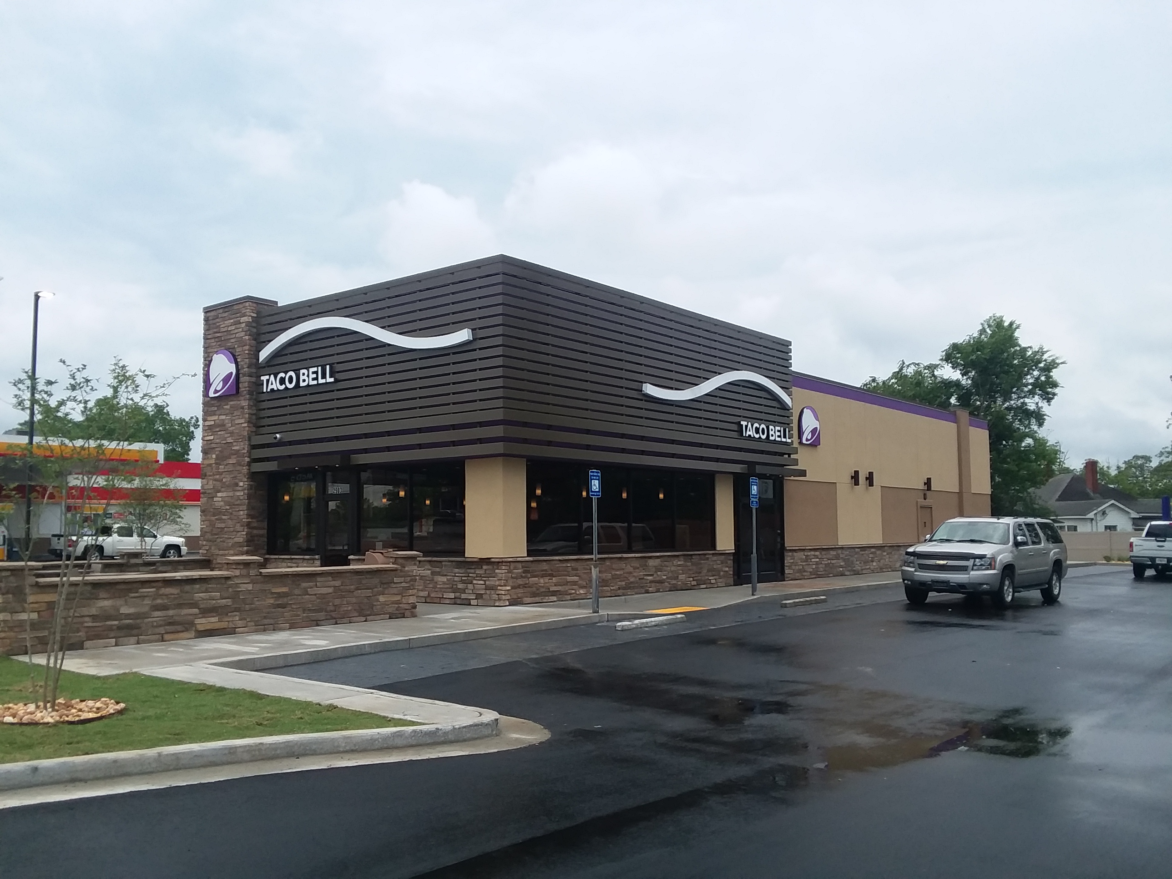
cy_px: 440
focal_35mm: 29
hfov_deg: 61.7
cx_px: 586
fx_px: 982
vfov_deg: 48.2
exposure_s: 1/1465
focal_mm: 2.47
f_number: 1.9
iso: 40
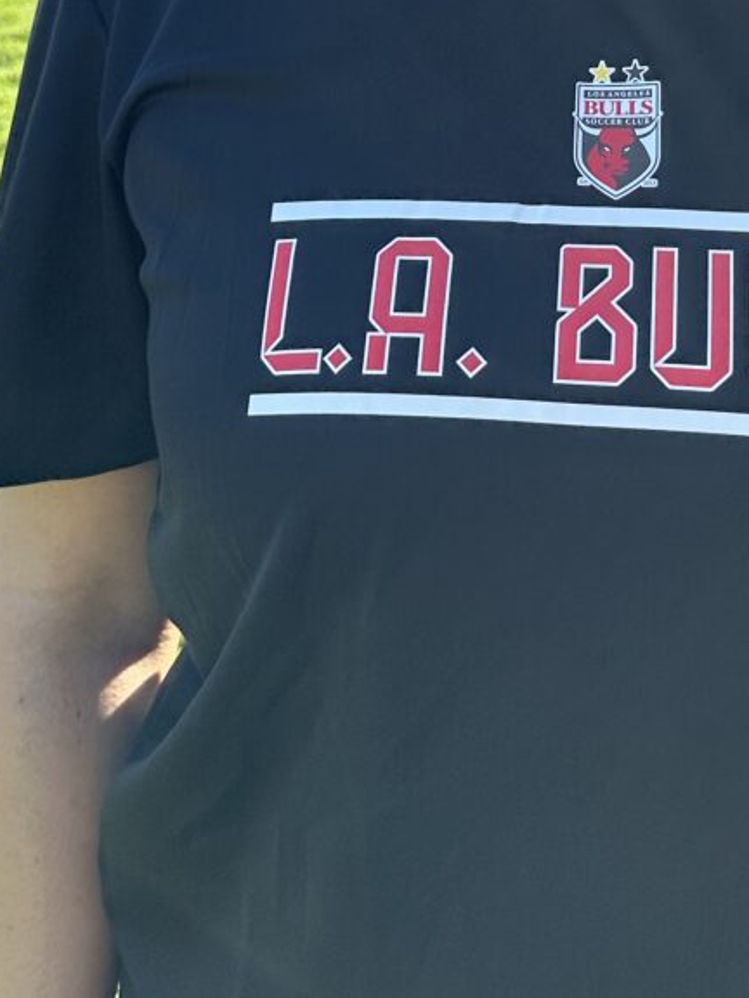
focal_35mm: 64
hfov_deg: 22.7
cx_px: 586
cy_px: -106
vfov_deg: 27.6
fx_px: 1846
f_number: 1.78
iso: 80
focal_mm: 6.86
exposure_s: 1/1845
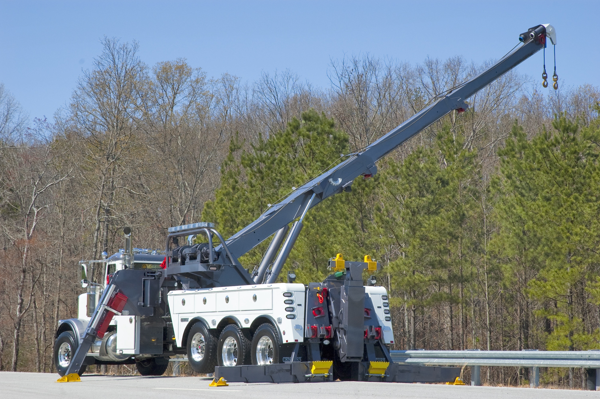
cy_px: 200
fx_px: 1549
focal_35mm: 93
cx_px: 300
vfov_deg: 14.7
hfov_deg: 21.9
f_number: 9
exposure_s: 1/320
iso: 200
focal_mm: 62
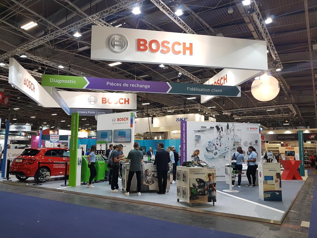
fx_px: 238
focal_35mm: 26
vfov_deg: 53.1
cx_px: 158
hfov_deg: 67.3
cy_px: 119
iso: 80
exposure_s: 1/100
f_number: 1.7
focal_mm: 4.2
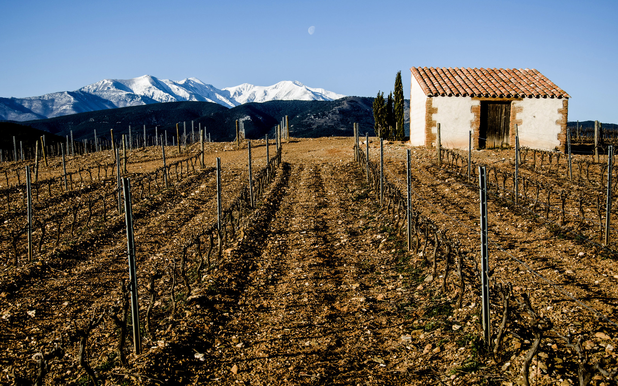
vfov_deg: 22.0
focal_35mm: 59
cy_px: 193
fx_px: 994
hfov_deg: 34.6
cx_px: 306
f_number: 8
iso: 200
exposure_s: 1/400
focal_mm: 38
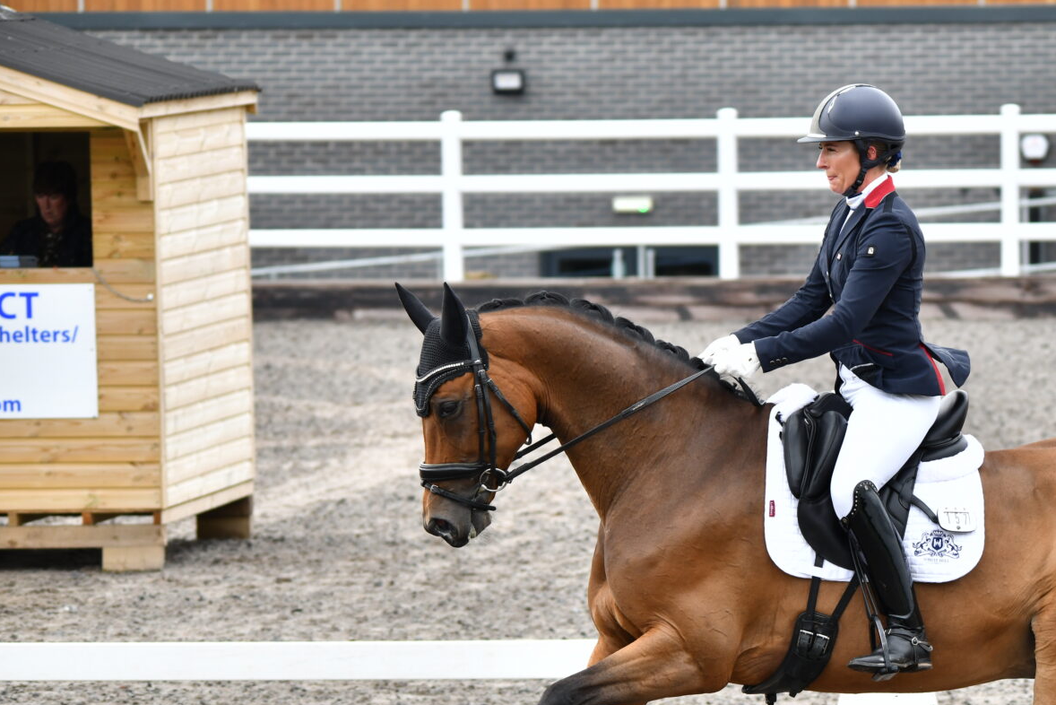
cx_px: 842
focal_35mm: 277
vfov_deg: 5.0
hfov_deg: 7.4
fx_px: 8127
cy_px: 543
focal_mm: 170
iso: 320
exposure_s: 1/1000
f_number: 5
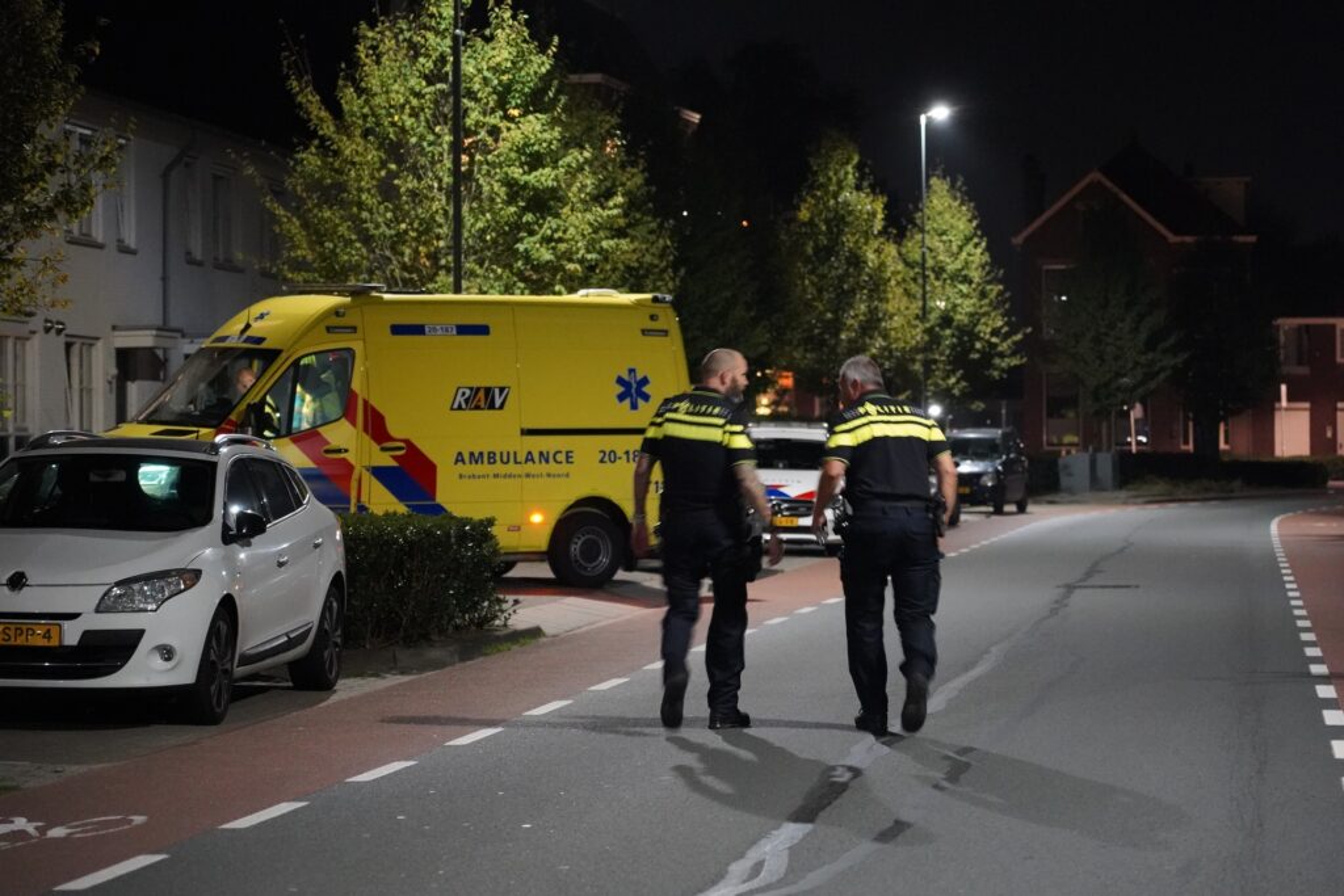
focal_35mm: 105
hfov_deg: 19.5
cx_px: 672
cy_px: 448
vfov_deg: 13.0
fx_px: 3920
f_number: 4
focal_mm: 105
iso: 12800
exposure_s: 1/15
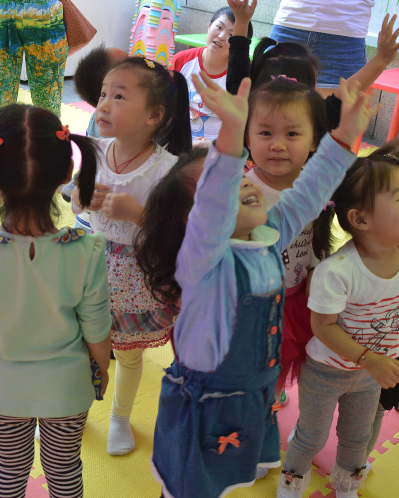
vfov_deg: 34.9
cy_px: 250
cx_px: 158
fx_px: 793
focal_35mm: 54
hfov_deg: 28.2
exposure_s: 1/125
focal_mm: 25
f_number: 5.6
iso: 400
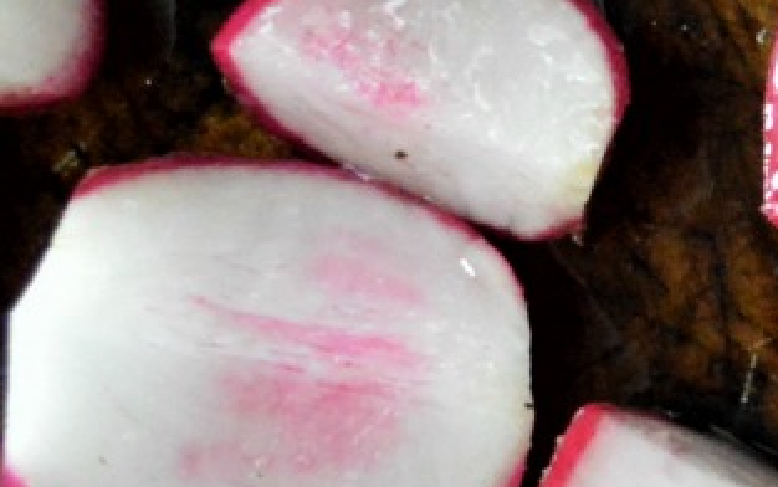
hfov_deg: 9.7
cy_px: -60
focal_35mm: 195
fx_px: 4137
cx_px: 1790
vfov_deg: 6.7
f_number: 3.8
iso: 3200
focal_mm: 20
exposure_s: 1/200
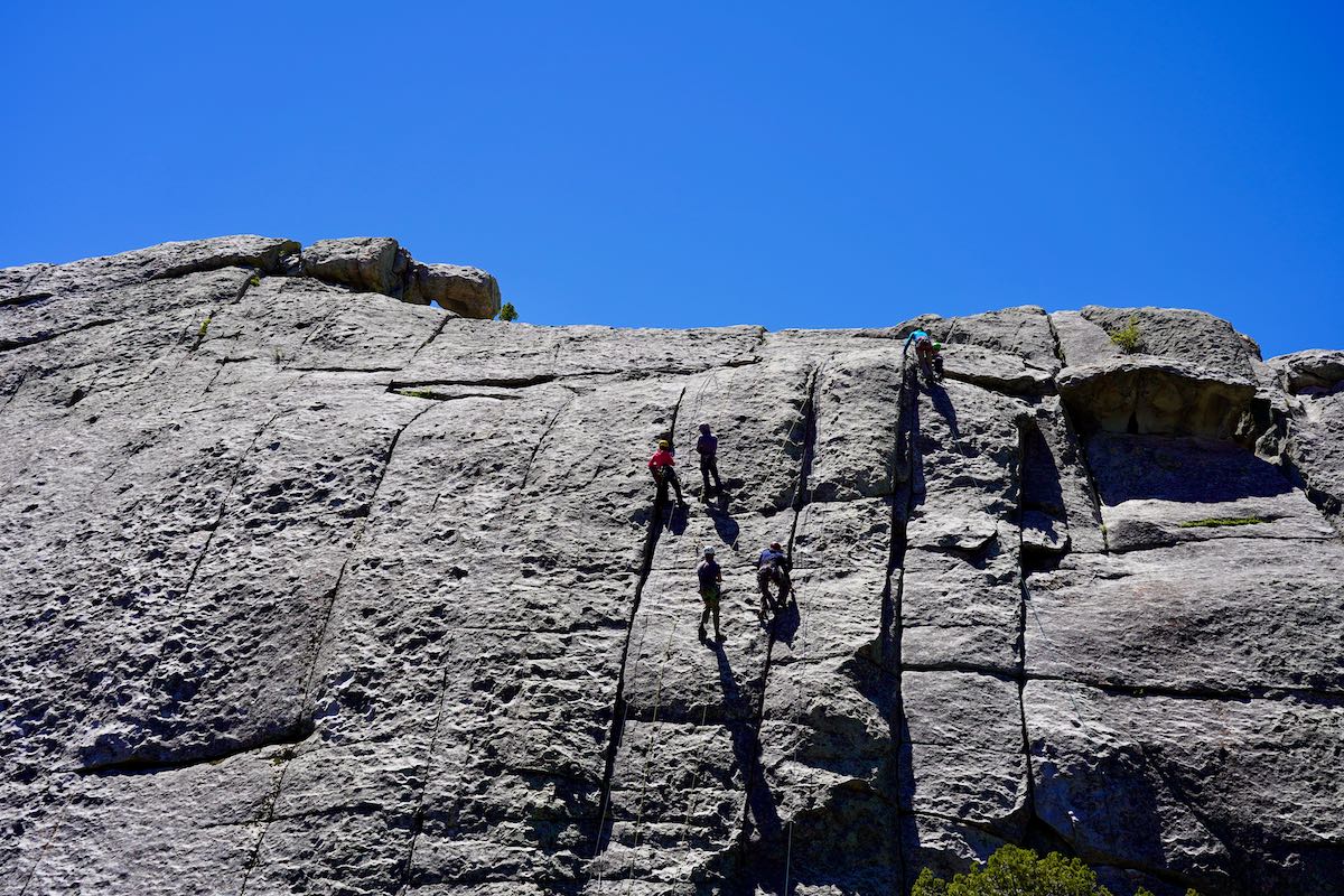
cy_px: 448
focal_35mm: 46
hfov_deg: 42.7
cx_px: 672
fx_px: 1717
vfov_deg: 29.2
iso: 100
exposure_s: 1/640
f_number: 5
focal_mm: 46
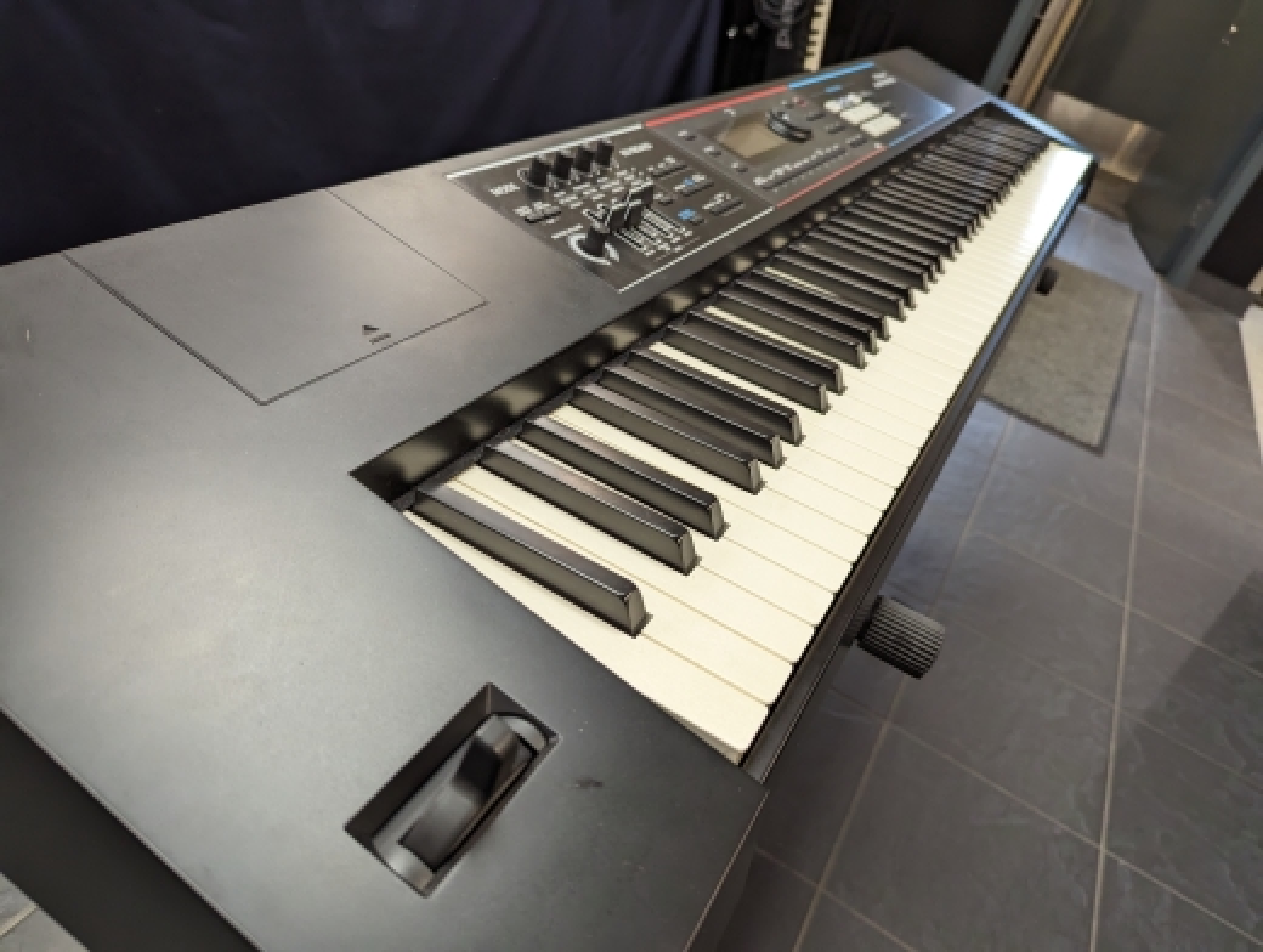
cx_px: 632
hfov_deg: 71.5
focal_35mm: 24
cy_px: 476
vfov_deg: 57.0
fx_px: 877
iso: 184
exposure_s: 1/120
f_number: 1.85
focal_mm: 6.81
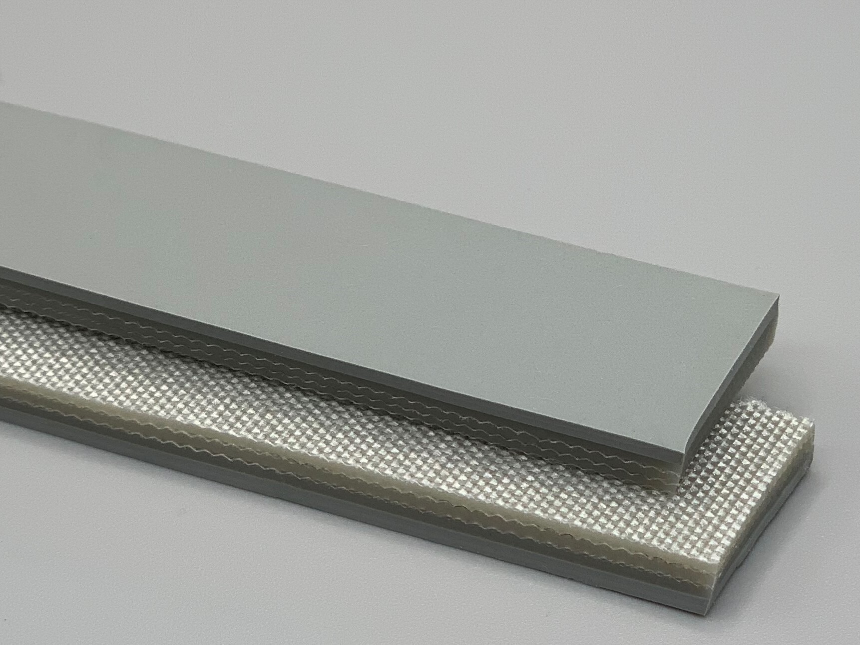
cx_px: 430
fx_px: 1292
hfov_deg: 36.8
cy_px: 322
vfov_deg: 28.0
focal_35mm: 52
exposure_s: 1/120
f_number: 2.4
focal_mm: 6
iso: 25
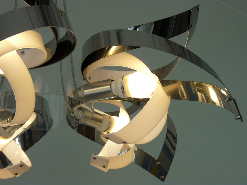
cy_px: 92
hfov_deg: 29.0
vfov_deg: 21.9
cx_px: 124
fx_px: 478
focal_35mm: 67
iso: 100
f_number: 3.6
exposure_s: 1/125
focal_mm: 11.9
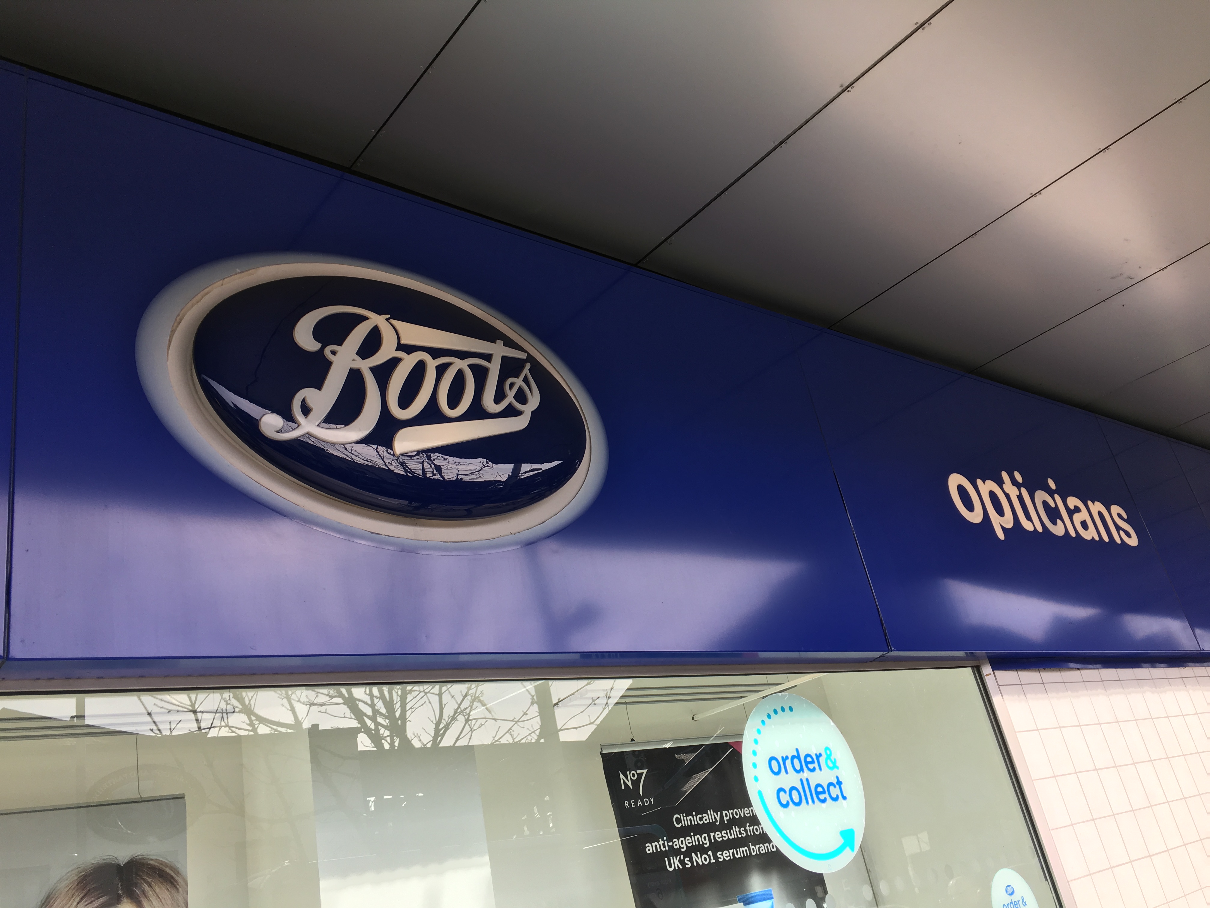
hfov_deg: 61.7
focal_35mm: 29
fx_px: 1014
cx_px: 605
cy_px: 454
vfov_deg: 48.2
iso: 25
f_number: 2.2
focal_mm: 4.15
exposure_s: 1/425
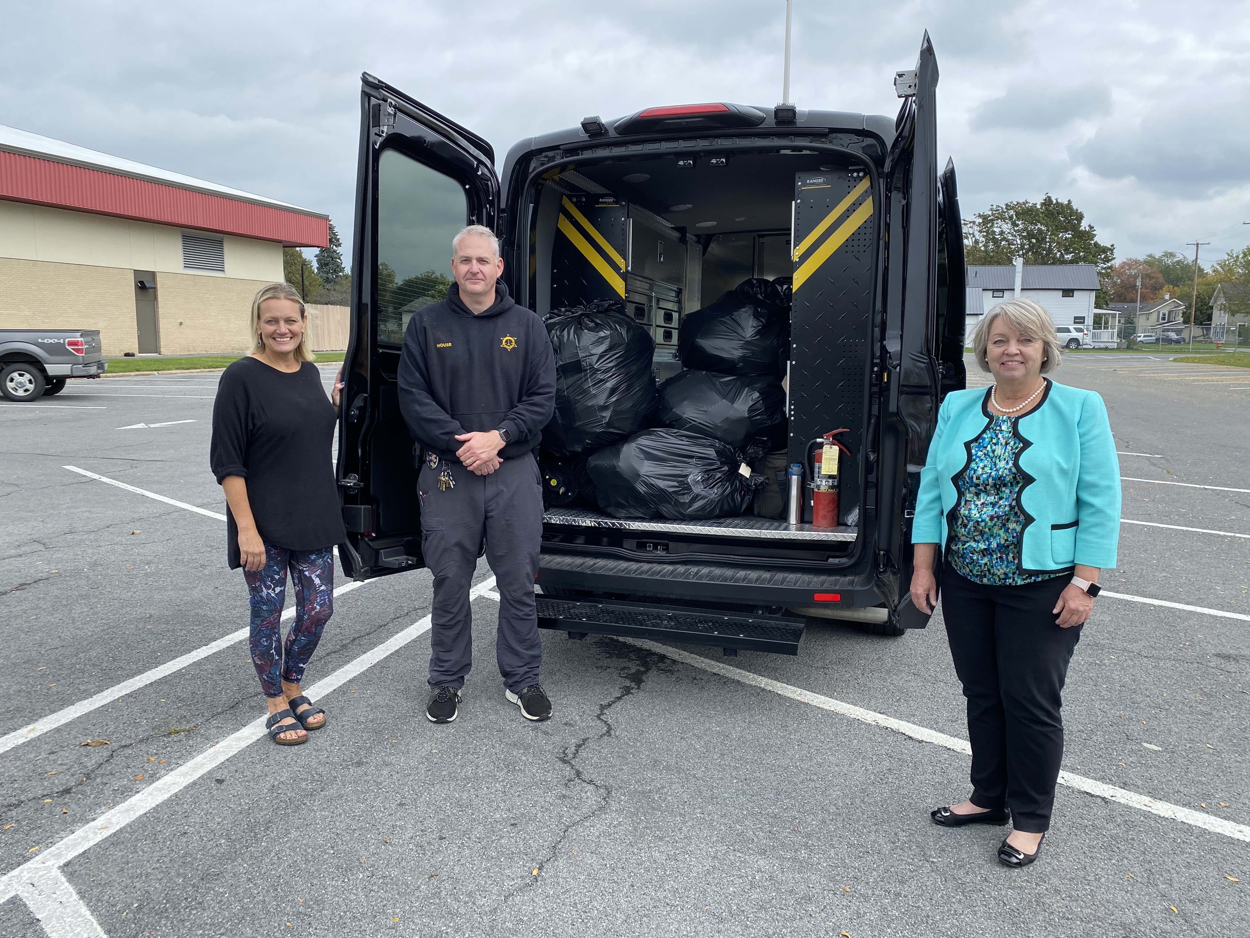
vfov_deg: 53.1
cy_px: 469
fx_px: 939
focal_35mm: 26
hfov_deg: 67.3
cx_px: 625
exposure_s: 1/1093
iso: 32
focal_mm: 4.25
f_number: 1.8
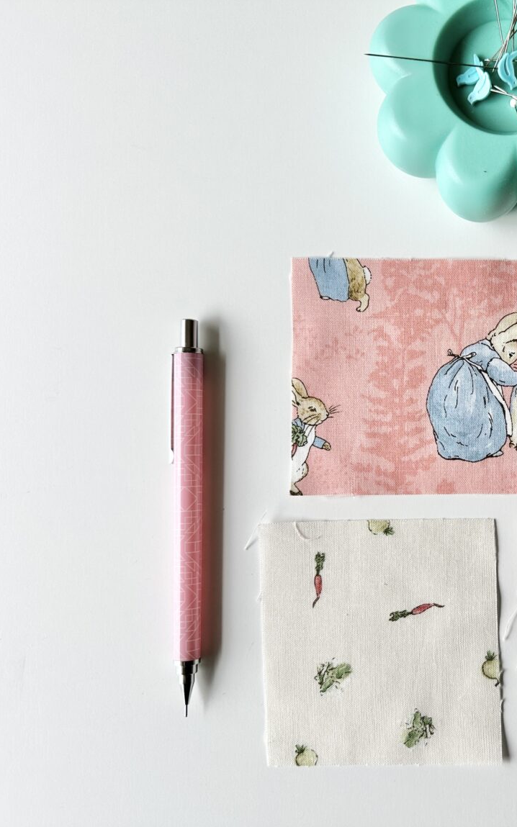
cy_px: 413
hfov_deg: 33.9
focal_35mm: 34
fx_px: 767
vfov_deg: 56.7
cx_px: 522
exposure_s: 1/121
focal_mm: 6.86
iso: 80
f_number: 1.78
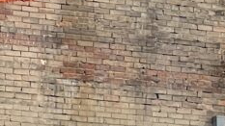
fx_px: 3293
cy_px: 233
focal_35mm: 552
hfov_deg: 3.9
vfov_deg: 2.2
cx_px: 479
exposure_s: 1/485
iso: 32
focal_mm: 9
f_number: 2.8
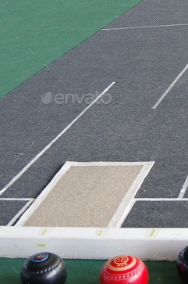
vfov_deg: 23.0
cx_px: 191
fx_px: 691
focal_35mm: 88
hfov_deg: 15.2
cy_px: 93
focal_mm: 24
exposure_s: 1/50
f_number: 4
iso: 400
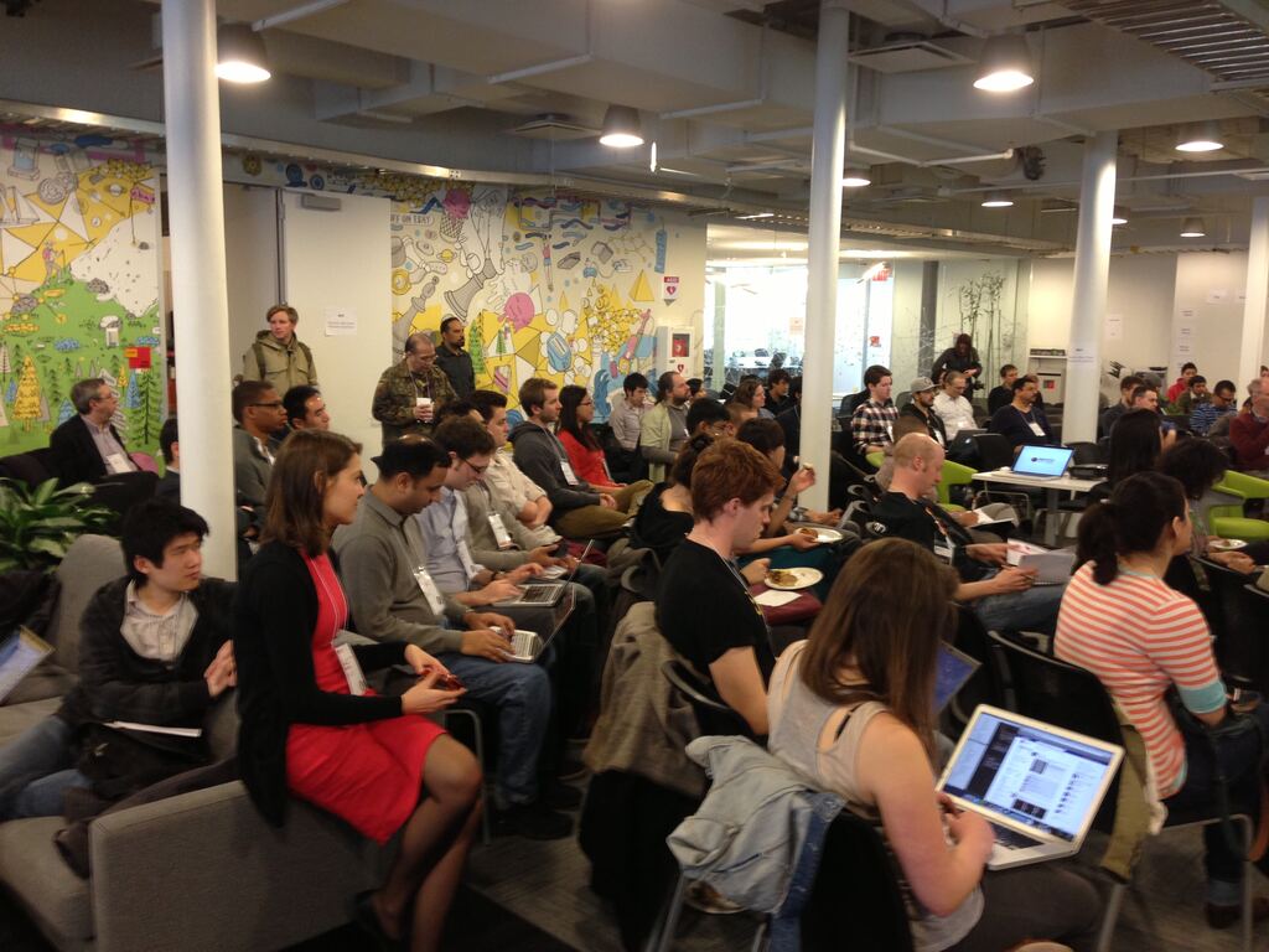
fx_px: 1210
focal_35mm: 33
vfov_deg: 42.9
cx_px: 634
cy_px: 476
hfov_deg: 55.4
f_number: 2.4
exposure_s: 1/20
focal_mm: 4.13
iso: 100
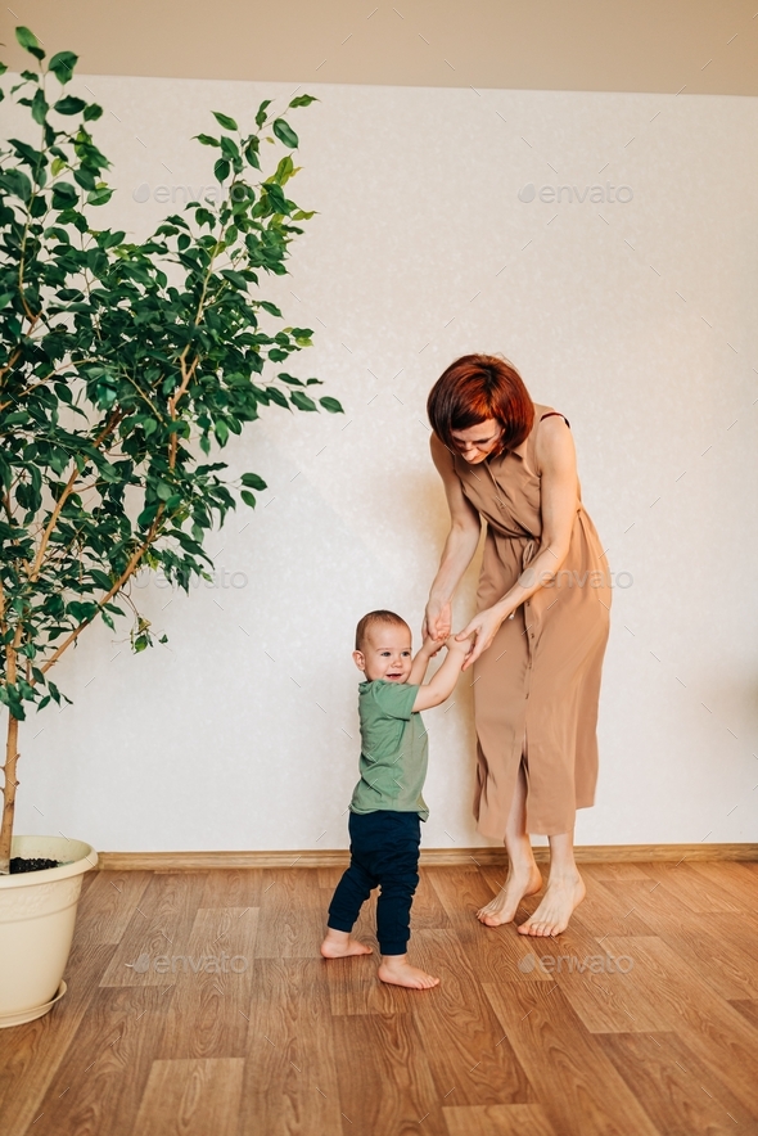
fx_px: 1104
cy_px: 568
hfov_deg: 37.9
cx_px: 379
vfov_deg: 54.4
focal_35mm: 35
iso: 640
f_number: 1.4
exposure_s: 1/160
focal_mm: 35
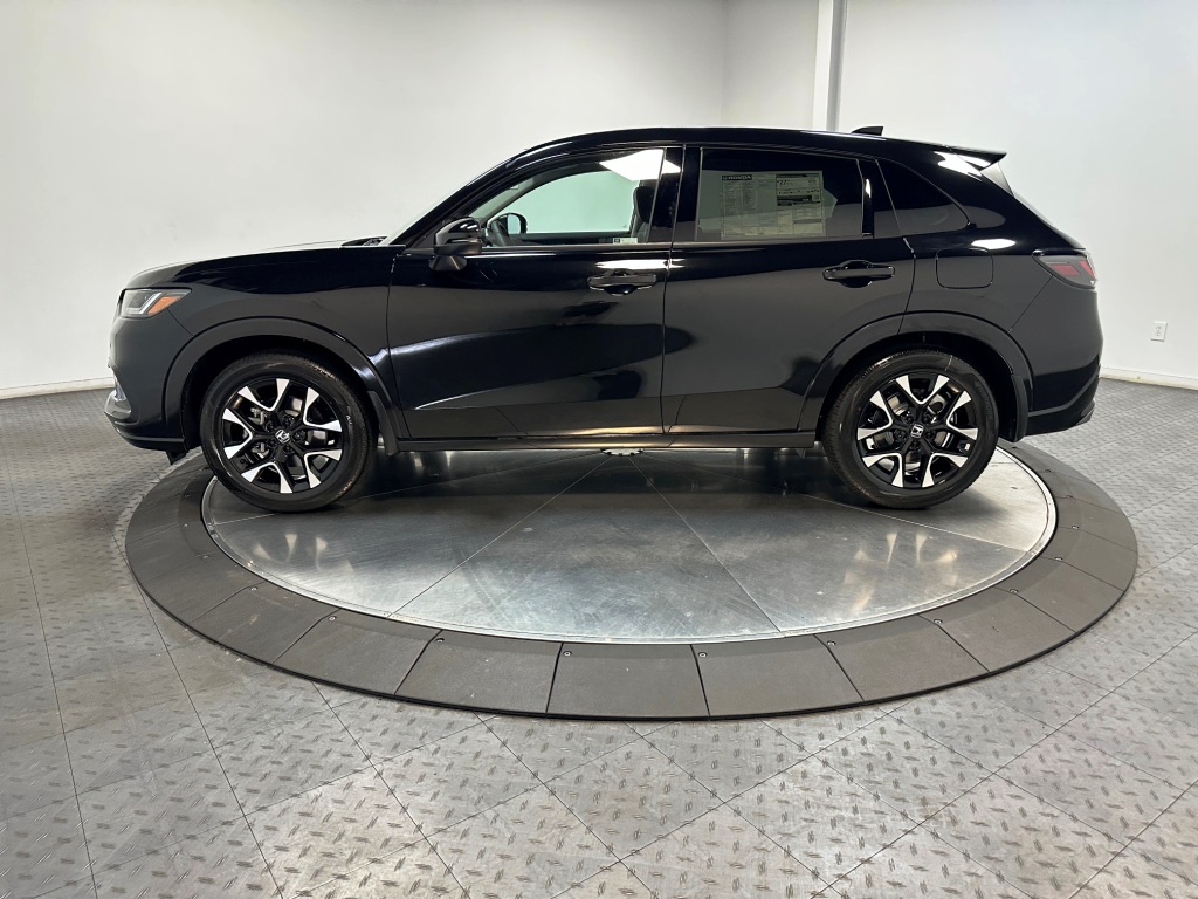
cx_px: 599
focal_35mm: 24
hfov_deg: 71.6
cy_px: 450
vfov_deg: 56.8
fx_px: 831
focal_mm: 6.86
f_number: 1.78
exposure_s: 1/60
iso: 500
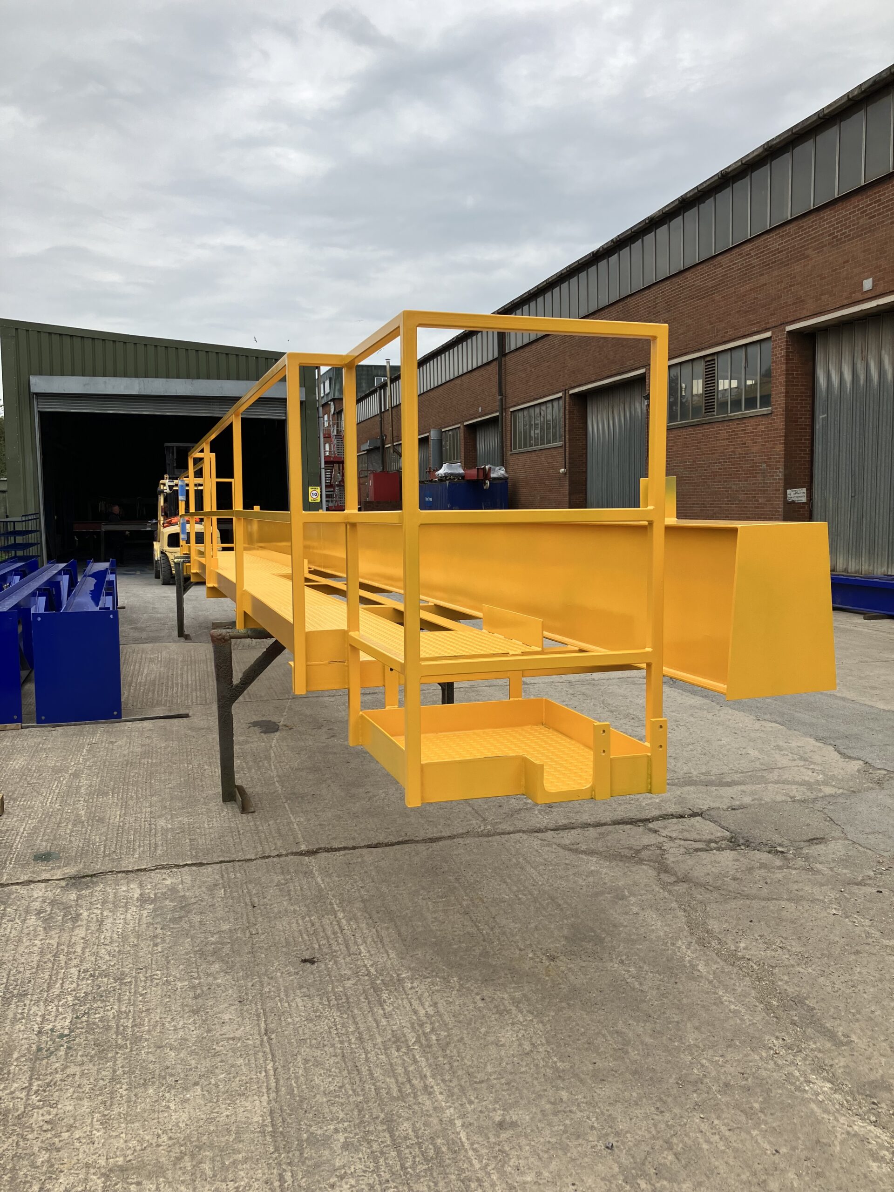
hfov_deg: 49.7
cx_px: 447
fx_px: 964
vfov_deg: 63.4
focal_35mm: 28
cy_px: 596
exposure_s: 1/694
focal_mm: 3.99
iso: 32
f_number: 1.8
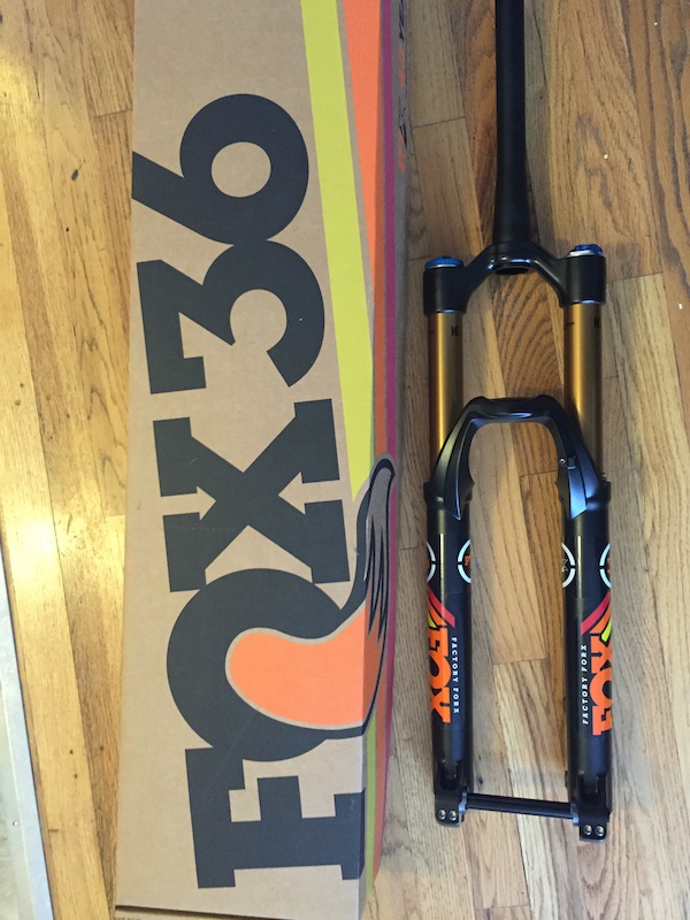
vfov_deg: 61.7
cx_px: 345
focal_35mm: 29
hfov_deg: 48.2
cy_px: 460
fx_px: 771
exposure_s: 1/15
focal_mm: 4.15
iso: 320
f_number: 2.2
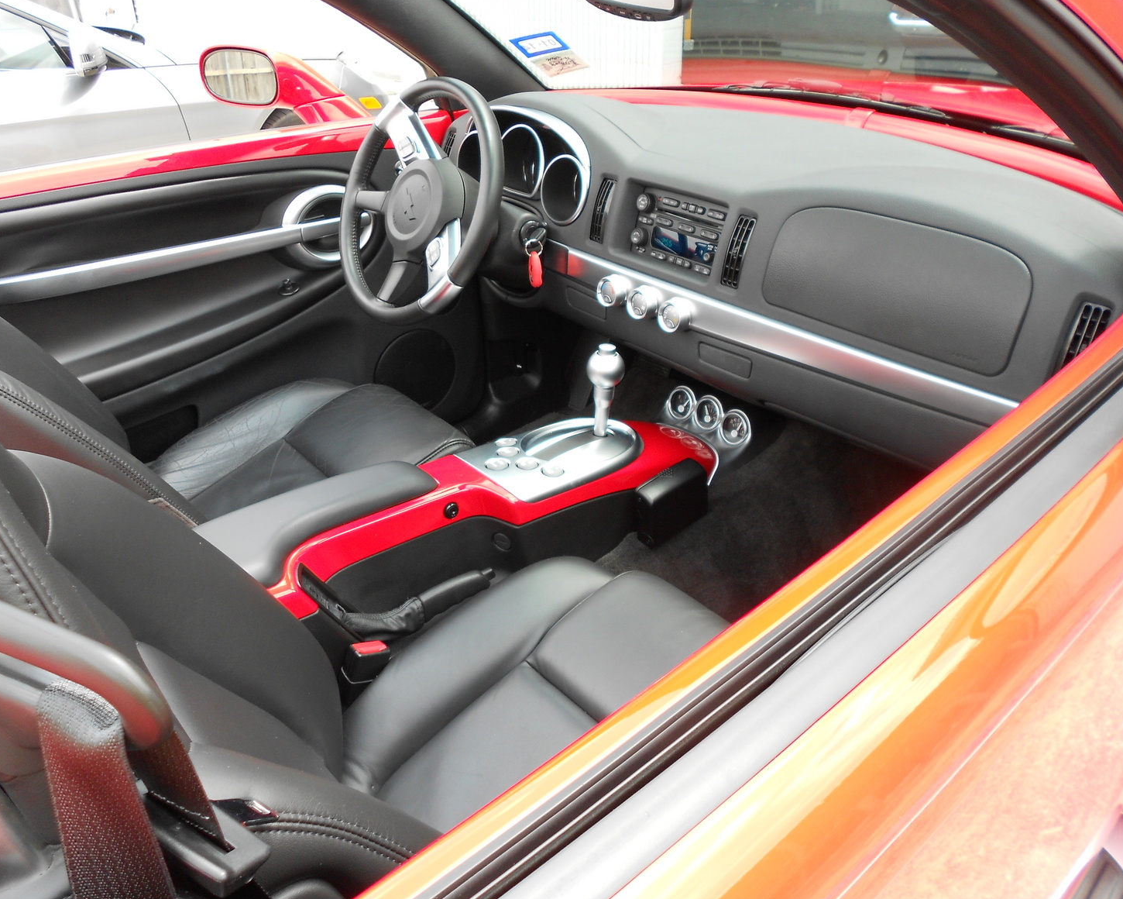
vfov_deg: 51.5
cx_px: 577
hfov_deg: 62.2
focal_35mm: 28
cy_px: 443
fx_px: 931
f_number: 3.2
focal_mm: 4.6
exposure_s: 1/100
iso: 80
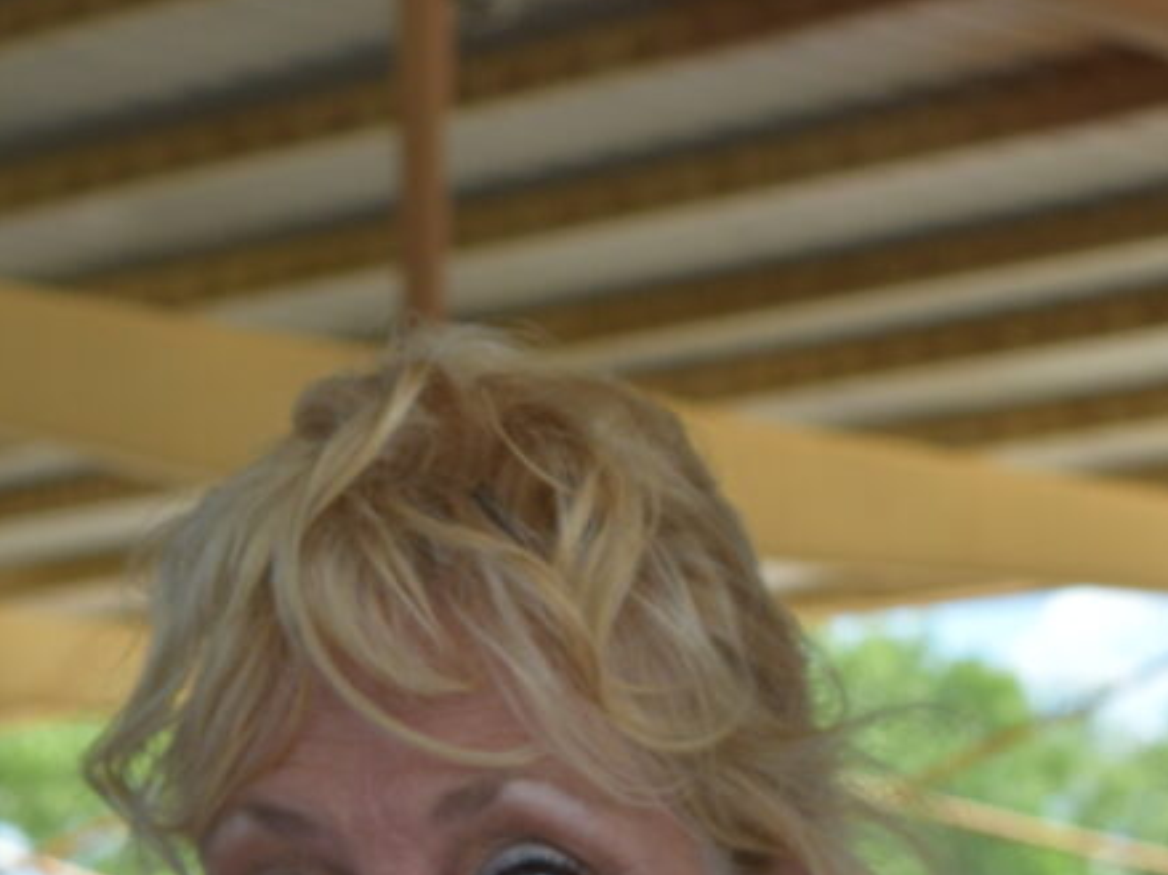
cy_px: 852
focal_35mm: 175
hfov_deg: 11.2
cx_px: 1014
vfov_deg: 8.4
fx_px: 5903
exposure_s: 1/250
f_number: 8
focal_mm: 52
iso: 220
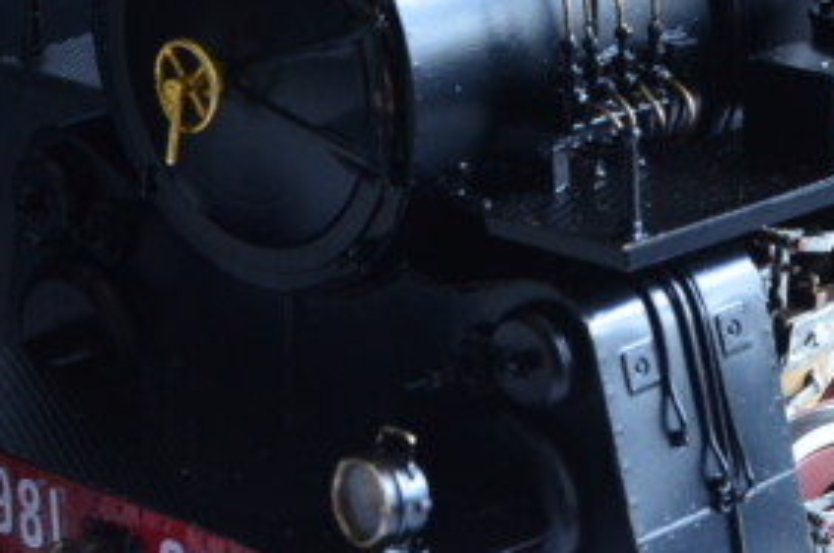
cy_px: 92
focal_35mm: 196
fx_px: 4533
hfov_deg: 10.5
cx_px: 722
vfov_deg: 7.0
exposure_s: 1/60
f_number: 8
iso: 800
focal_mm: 36
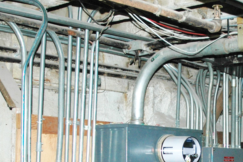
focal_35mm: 79
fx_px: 533
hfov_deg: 25.2
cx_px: 198
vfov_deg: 16.9
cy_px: 162
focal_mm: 18
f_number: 3.5
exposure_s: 1/60
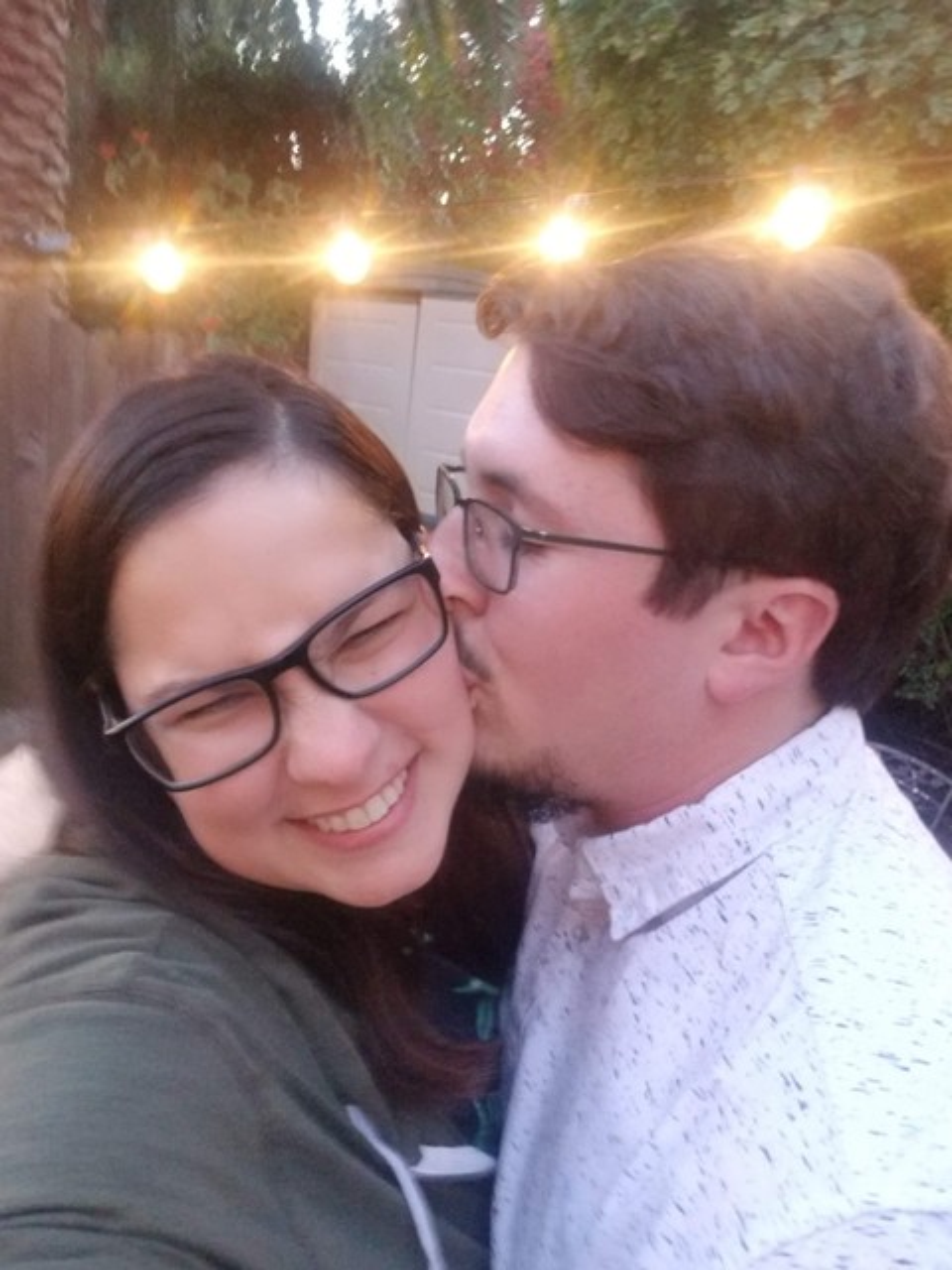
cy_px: 635
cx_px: 476
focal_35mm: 25
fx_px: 917
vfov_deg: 69.4
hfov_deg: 54.9
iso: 500
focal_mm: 2.95
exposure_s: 1/24
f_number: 1.7
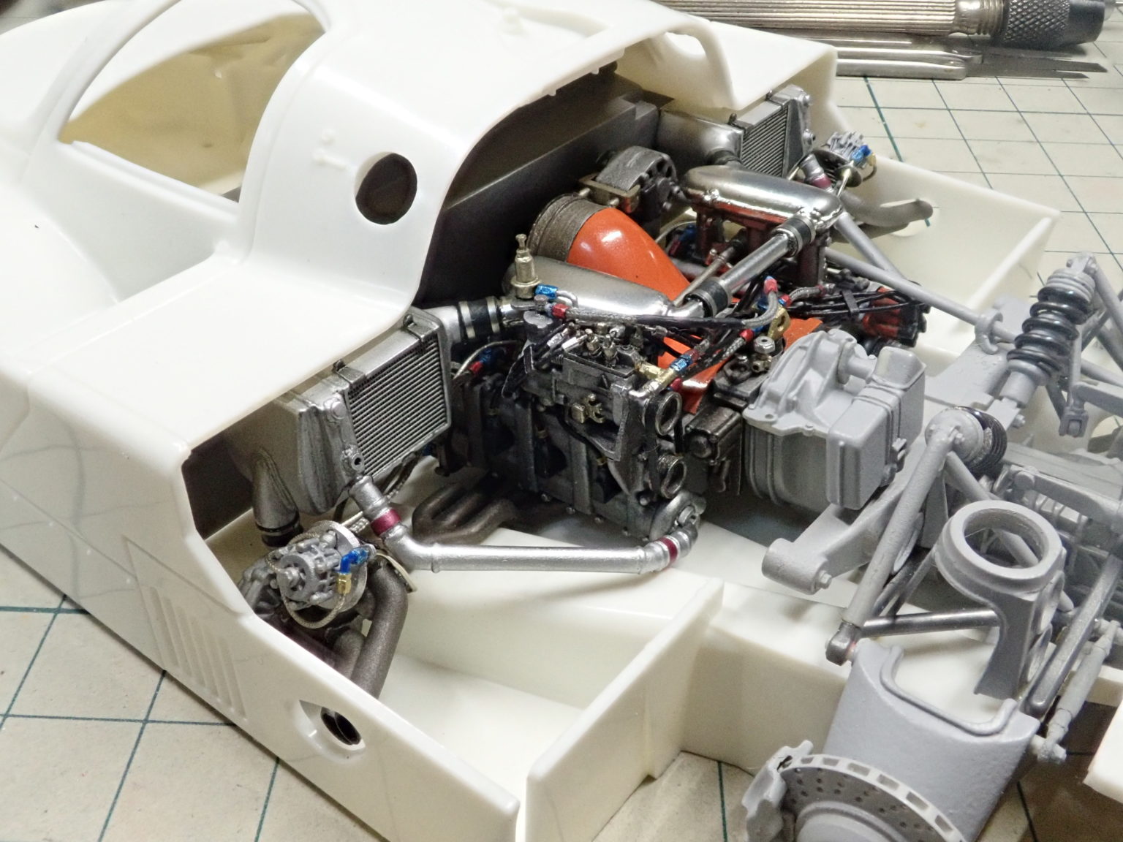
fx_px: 1038
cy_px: 421
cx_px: 562
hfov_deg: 56.8
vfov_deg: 44.2
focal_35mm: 32
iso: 800
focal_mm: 5.87
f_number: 3.2
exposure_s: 1/400
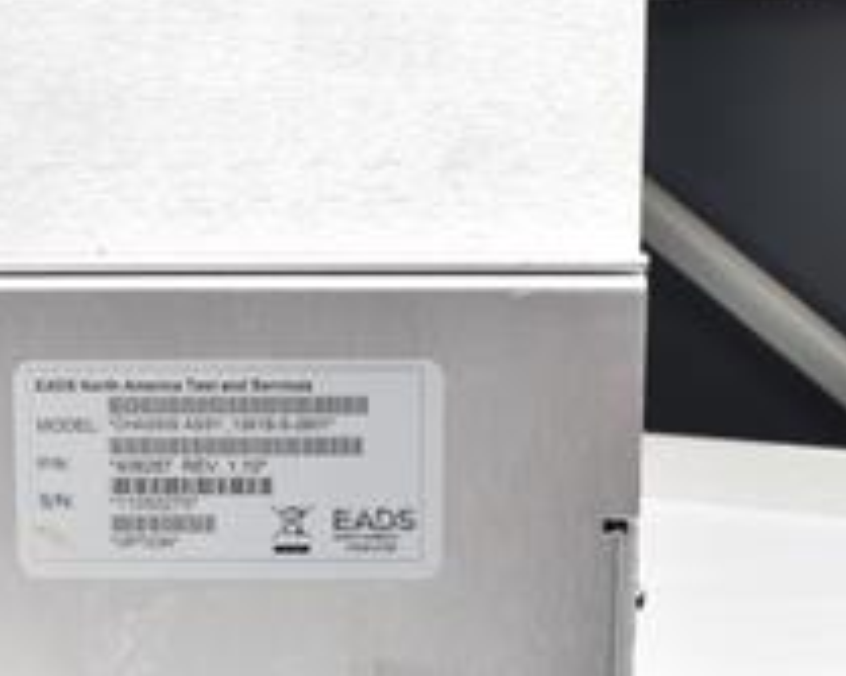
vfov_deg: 18.7
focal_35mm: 81
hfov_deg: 23.3
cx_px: 190
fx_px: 2027
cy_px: 591
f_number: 14
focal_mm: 20
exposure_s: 1/200
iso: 200
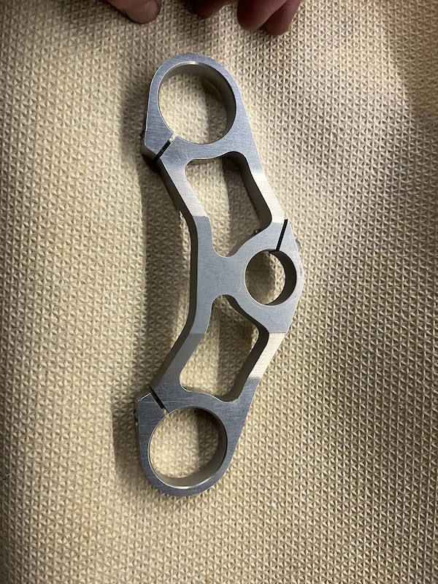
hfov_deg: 53.1
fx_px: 439
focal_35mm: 26
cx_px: 219
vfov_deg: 67.3
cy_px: 292
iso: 250
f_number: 1.6
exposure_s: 1/60
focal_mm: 5.1
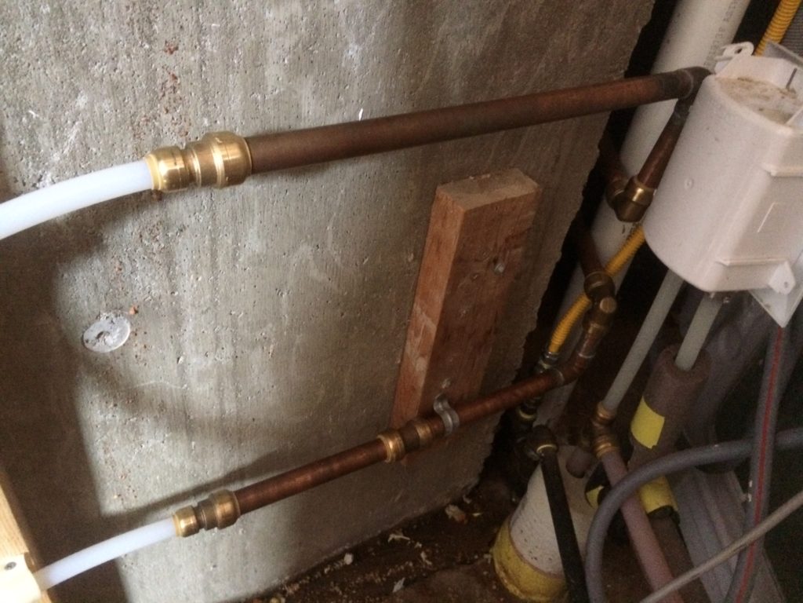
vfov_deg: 48.2
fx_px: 673
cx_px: 402
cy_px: 302
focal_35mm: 29
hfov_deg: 61.7
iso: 640
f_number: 2.2
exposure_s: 1/15
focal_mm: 4.15
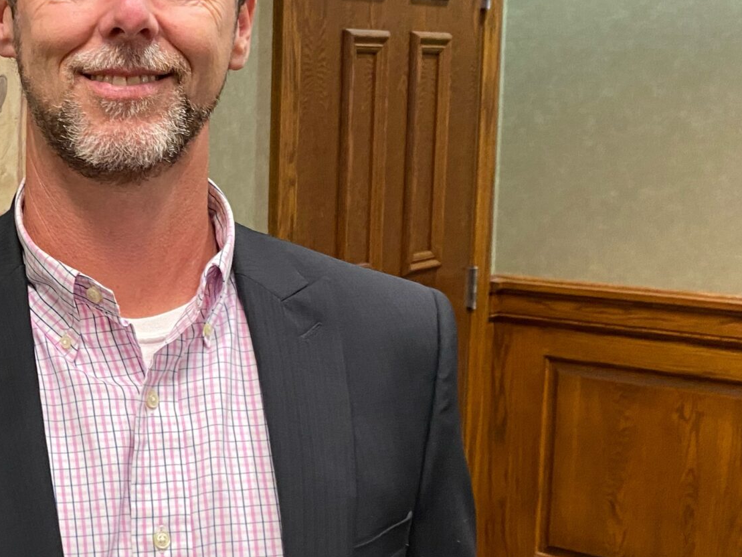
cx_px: 45
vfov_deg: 24.4
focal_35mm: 60
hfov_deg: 30.5
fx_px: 1286
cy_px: 338
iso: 160
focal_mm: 4.25
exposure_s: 1/60
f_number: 1.8
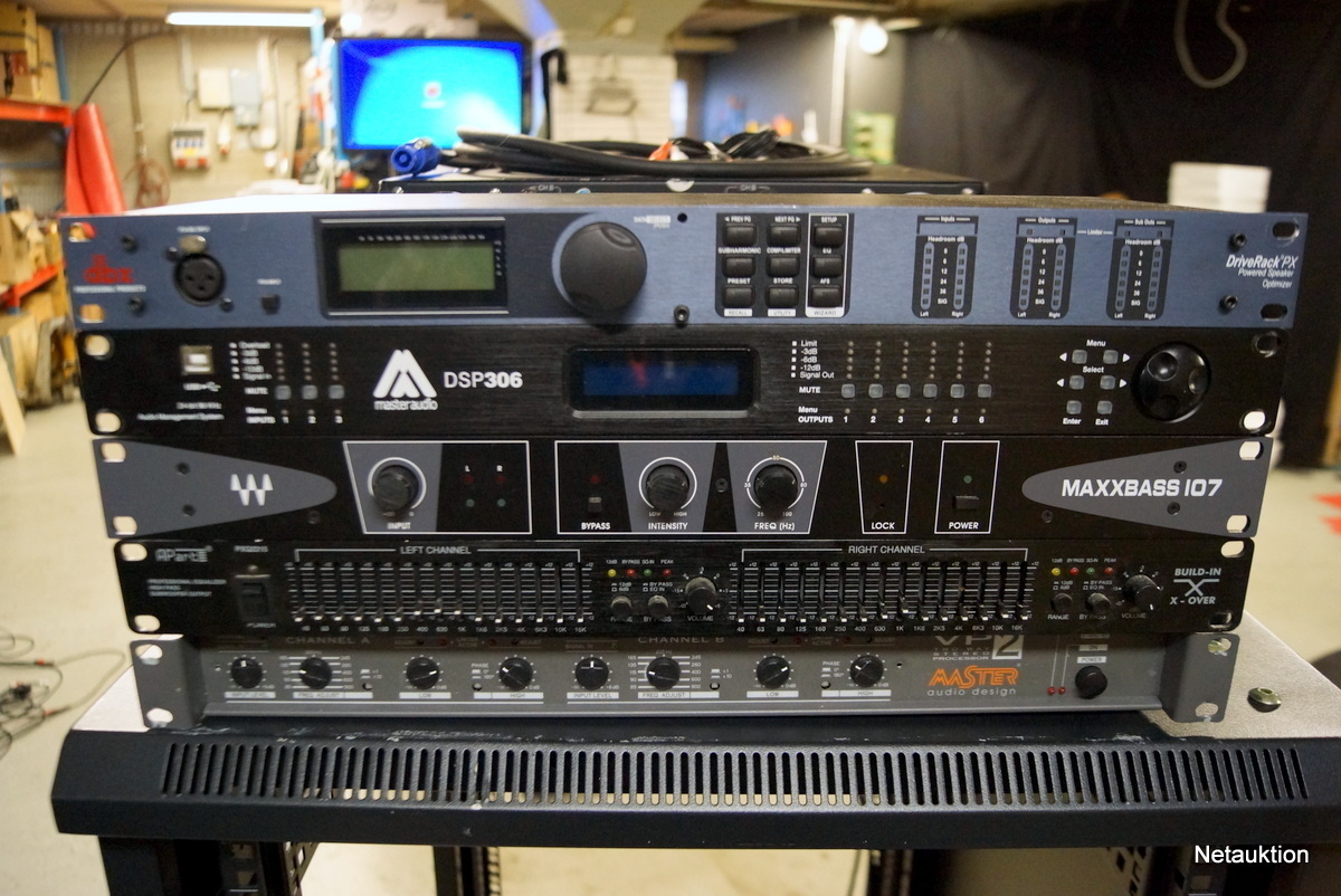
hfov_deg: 49.5
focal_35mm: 39
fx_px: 1454
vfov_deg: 34.3
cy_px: 448
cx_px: 670
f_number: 4.5
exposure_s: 1/50
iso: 1600
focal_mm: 26
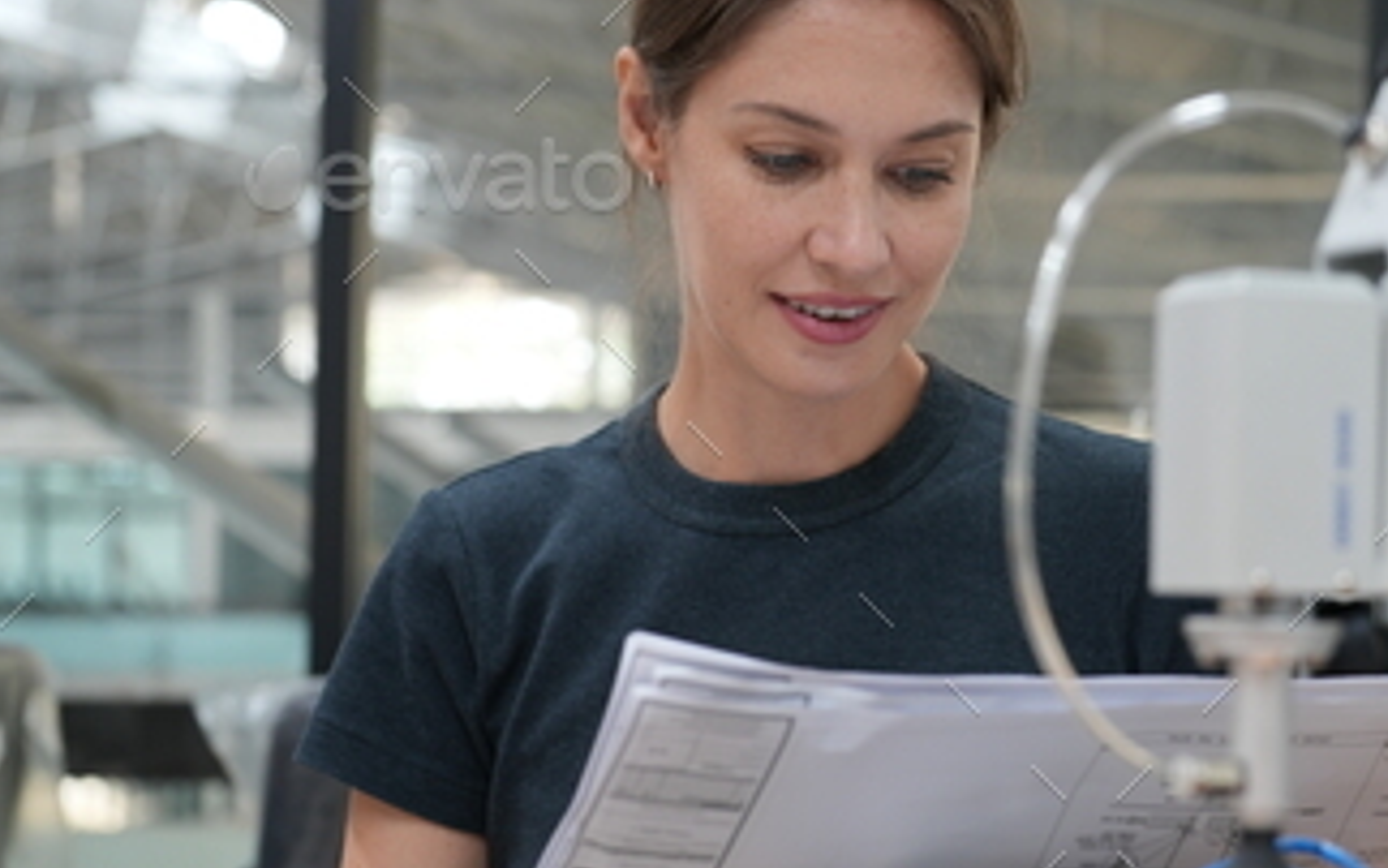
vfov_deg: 14.1
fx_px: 3519
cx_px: 1070
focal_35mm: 93
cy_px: 380
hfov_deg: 22.1
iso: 320
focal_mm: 50
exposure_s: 1/50
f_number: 3.5
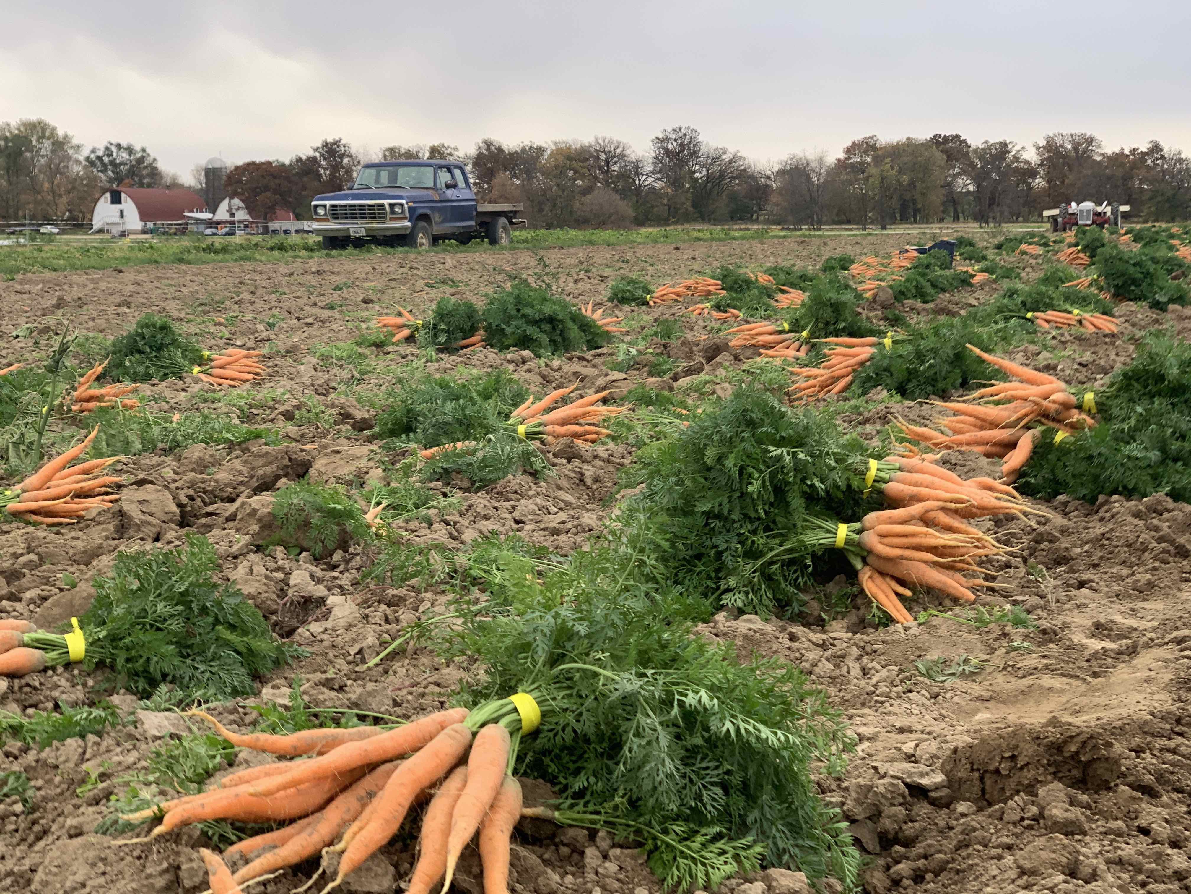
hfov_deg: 36.8
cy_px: 447
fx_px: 1789
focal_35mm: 52
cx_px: 596
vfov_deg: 28.0
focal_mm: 6
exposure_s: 1/122
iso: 32
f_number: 2.4
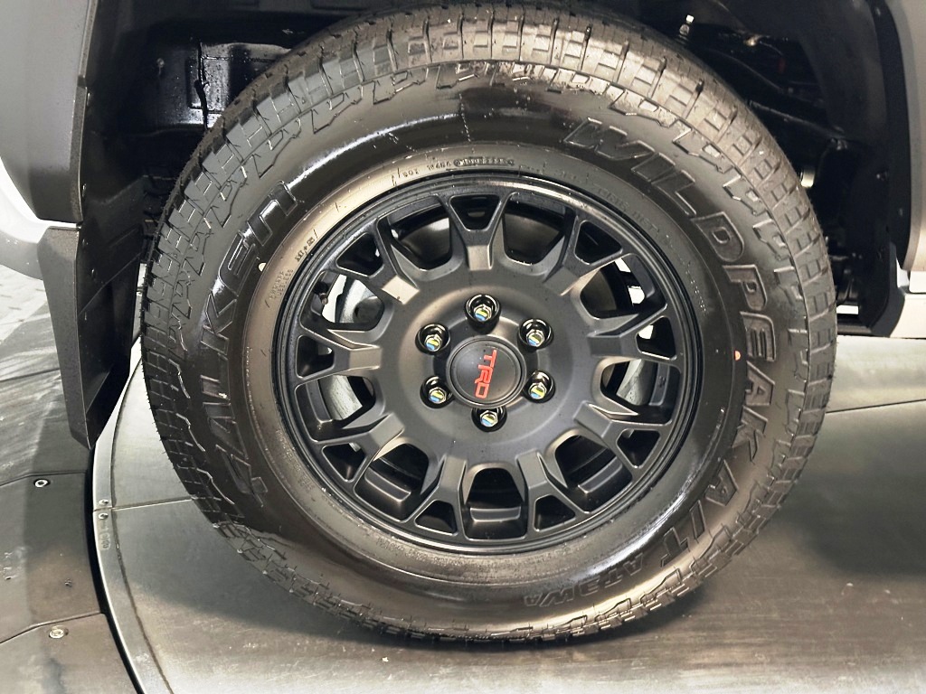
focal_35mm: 48
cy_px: 347
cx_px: 463
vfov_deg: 30.3
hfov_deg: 39.7
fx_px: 1284
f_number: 1.78
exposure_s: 1/20
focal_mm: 6.86
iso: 640
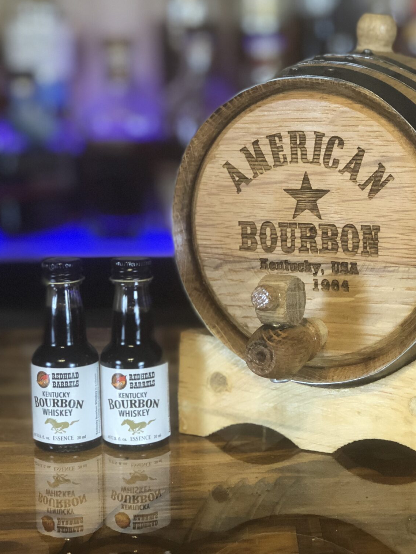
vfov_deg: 25.3
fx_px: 1234
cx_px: 261
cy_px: 279
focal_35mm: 77
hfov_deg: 19.1
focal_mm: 6.6
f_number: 2.8
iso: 400
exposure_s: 1/60
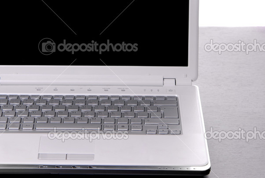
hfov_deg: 13.5
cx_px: 88
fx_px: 1121
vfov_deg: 9.0
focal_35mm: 152
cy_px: 47
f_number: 8
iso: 100
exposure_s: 1/200
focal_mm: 60
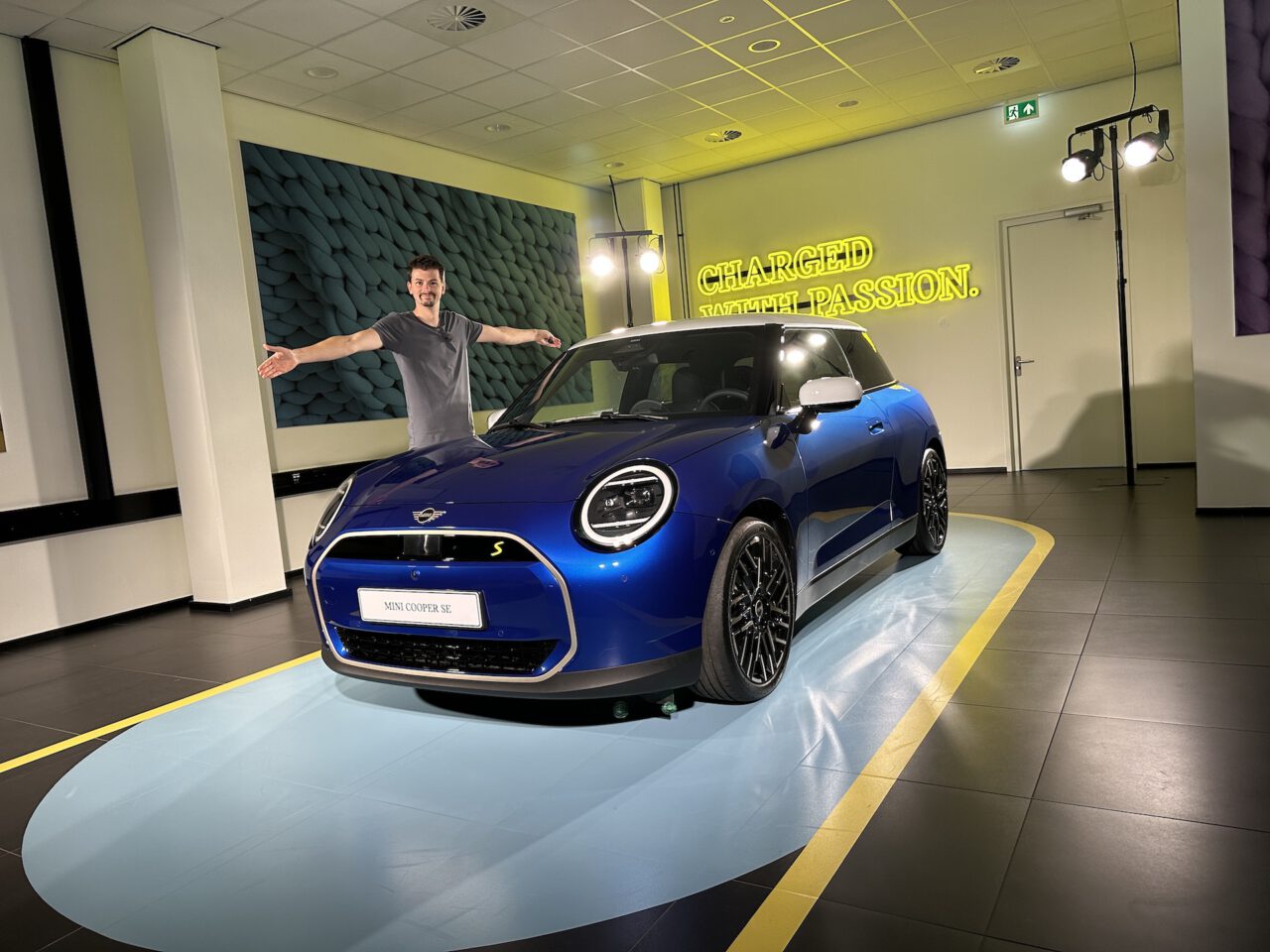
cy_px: 476
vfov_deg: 56.8
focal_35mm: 24
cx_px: 635
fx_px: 881
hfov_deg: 71.6
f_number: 1.78
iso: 200
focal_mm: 6.86
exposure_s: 1/100
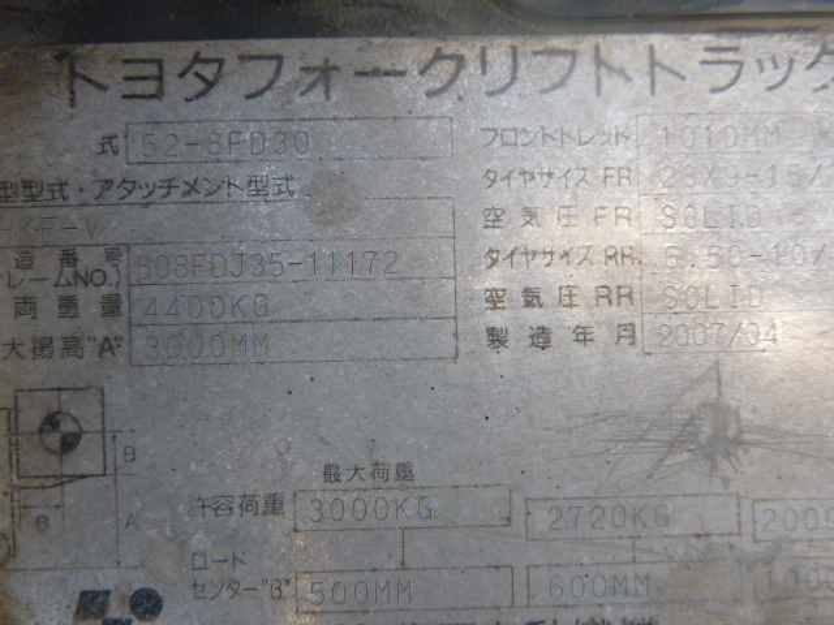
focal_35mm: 25
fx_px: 602
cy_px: 312
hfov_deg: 69.4
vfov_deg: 54.9
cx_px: 417
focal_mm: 4.5
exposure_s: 1/60
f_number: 3.9
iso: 125
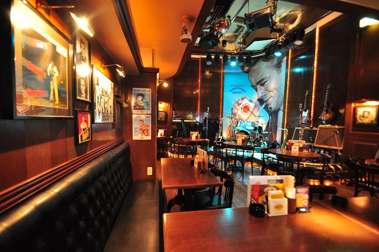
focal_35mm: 15
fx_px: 158
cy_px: 126
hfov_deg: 100.5
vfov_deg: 77.2
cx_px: 190
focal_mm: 10
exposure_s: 1/2
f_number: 4
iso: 800
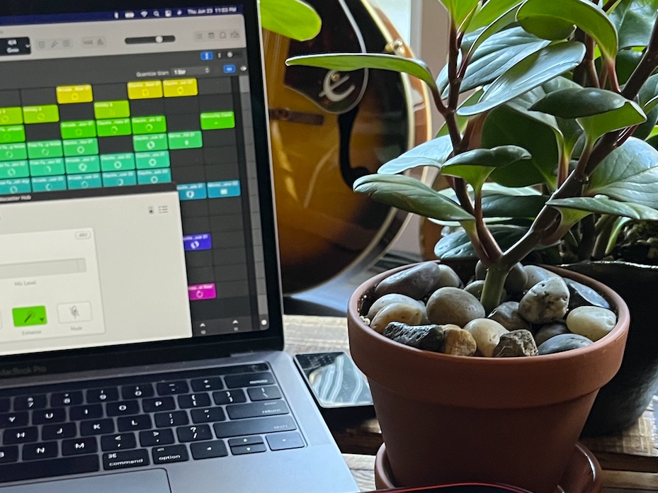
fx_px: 1064
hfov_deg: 34.3
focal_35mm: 56
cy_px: 428
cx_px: 266
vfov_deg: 25.4
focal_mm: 5.1
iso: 400
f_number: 1.6
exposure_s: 1/40
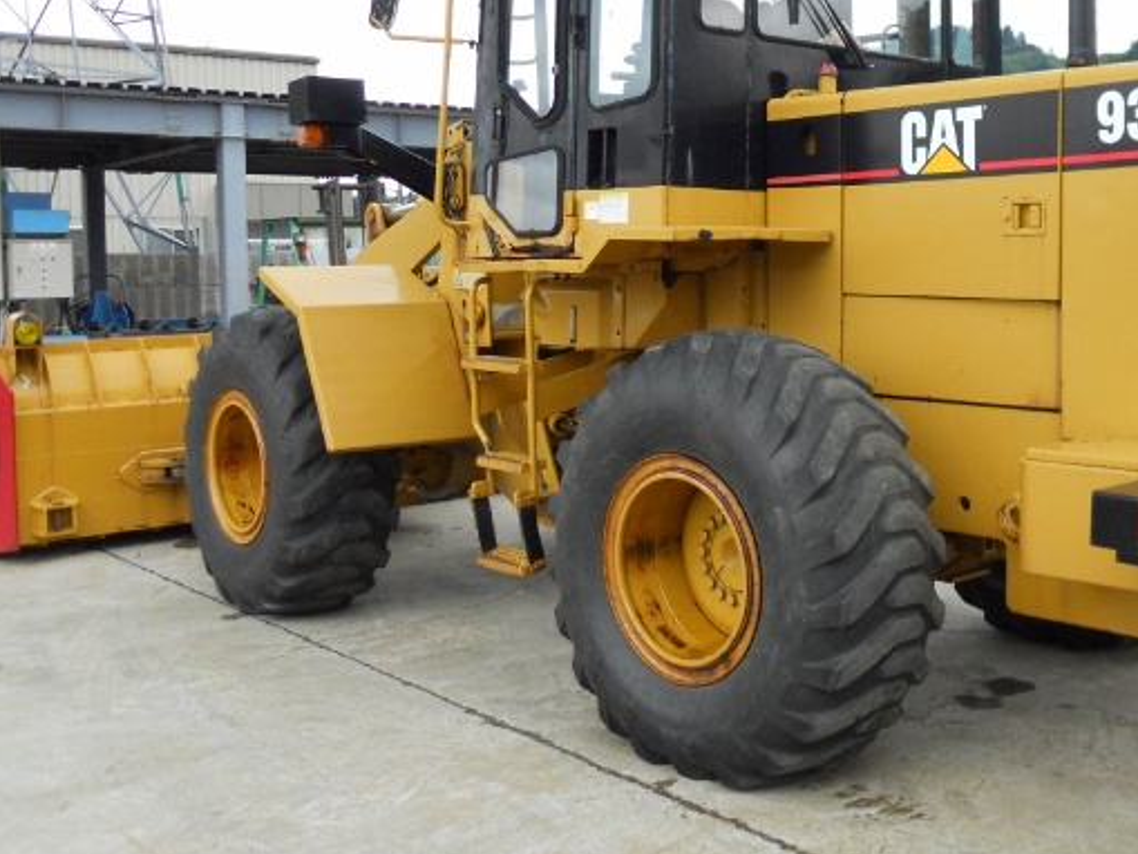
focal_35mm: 44
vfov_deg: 32.7
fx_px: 1447
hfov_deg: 42.2
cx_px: 785
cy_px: 309
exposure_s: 1/400
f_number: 5.4
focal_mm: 5
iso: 400
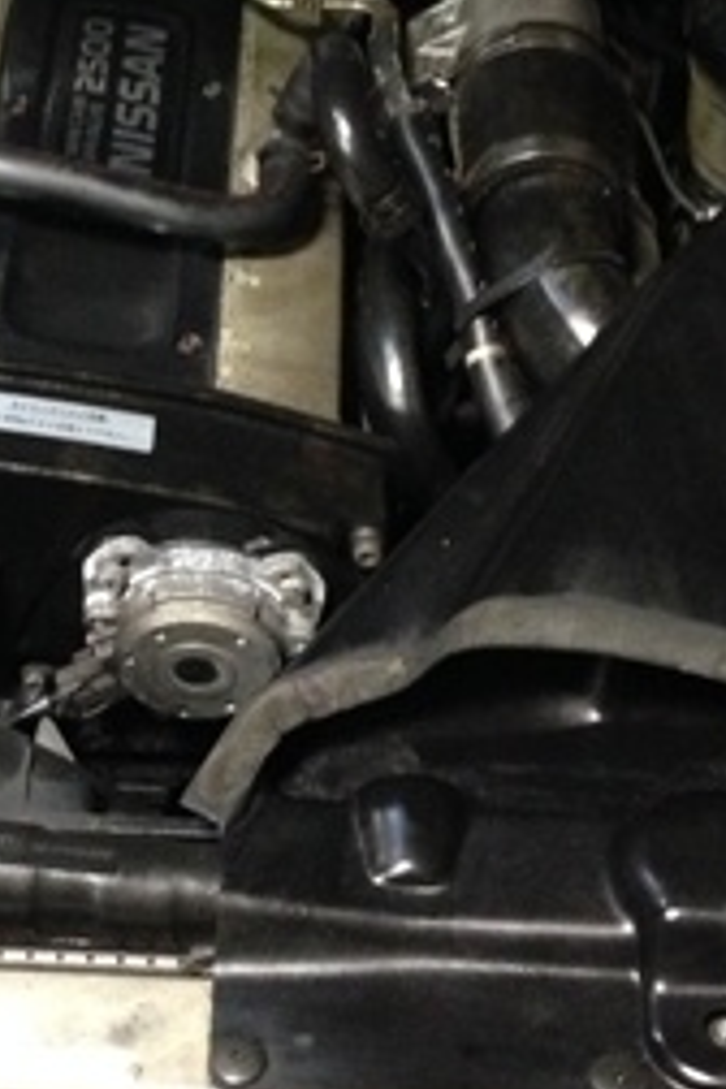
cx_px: 86
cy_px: 376
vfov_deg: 23.3
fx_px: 2632
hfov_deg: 15.5
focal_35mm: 87
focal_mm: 4.12
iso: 500
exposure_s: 1/15
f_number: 2.4
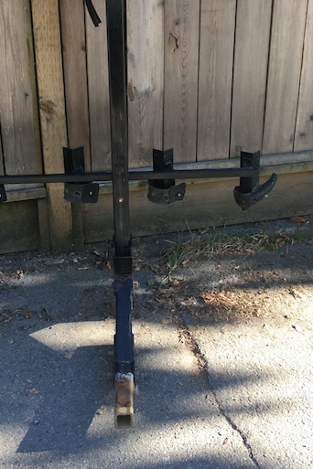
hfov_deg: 28.6
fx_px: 613
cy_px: 137
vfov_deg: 41.1
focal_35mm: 47
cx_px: 138
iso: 32
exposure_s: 1/120
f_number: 2.2
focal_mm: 4.15
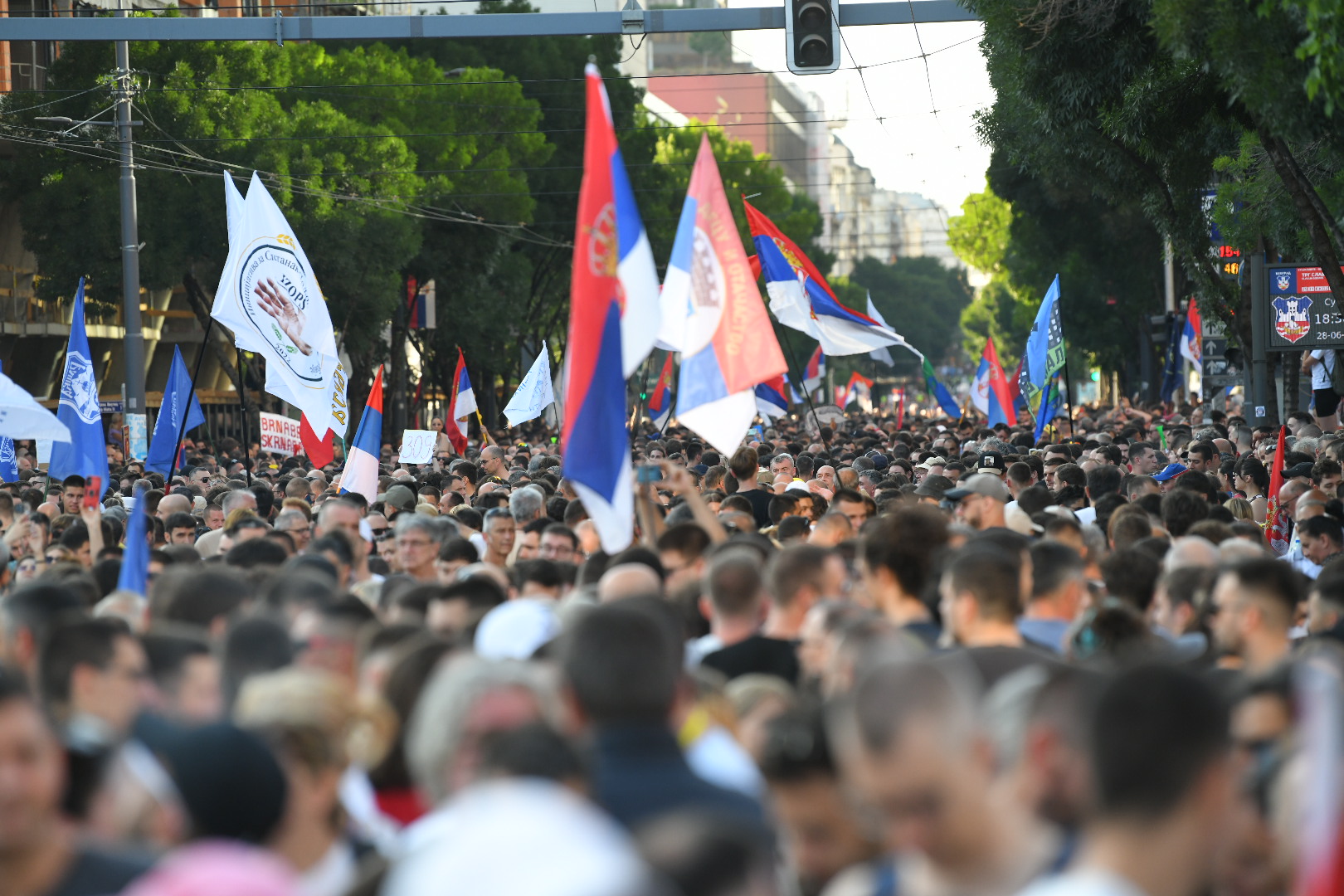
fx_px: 7466
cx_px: 672
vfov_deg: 6.9
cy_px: 448
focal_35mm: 200
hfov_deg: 10.3
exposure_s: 1/1250
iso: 800
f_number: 4
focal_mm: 200
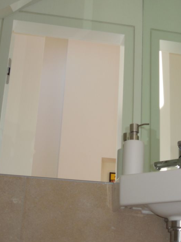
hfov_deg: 20.6
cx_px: 130
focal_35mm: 71
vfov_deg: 27.3
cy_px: 92
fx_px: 495
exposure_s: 1/80
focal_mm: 7
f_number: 3.8
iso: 100
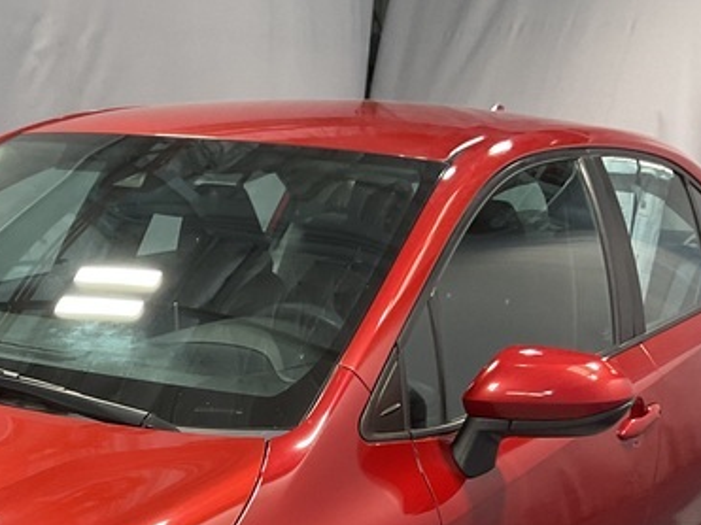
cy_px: 648
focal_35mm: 75
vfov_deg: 18.5
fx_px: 1518
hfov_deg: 25.2
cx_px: 64
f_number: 1.8
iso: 64
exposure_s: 1/120
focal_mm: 3
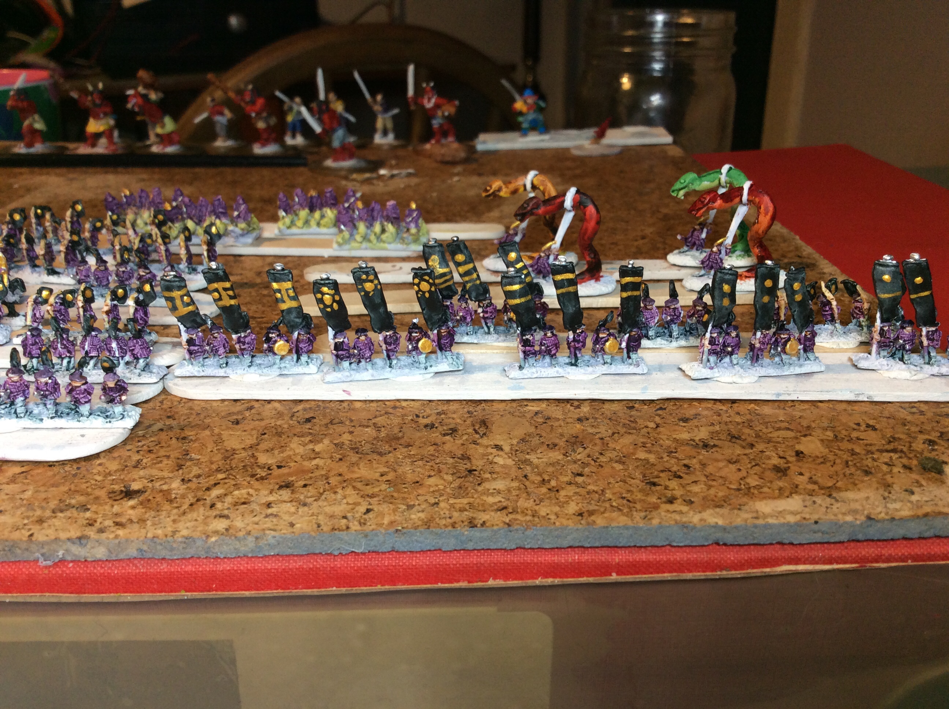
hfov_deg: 56.9
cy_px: 354
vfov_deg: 44.1
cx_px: 474
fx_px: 876
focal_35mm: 32
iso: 64
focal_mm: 3.3
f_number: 2.4
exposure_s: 1/25
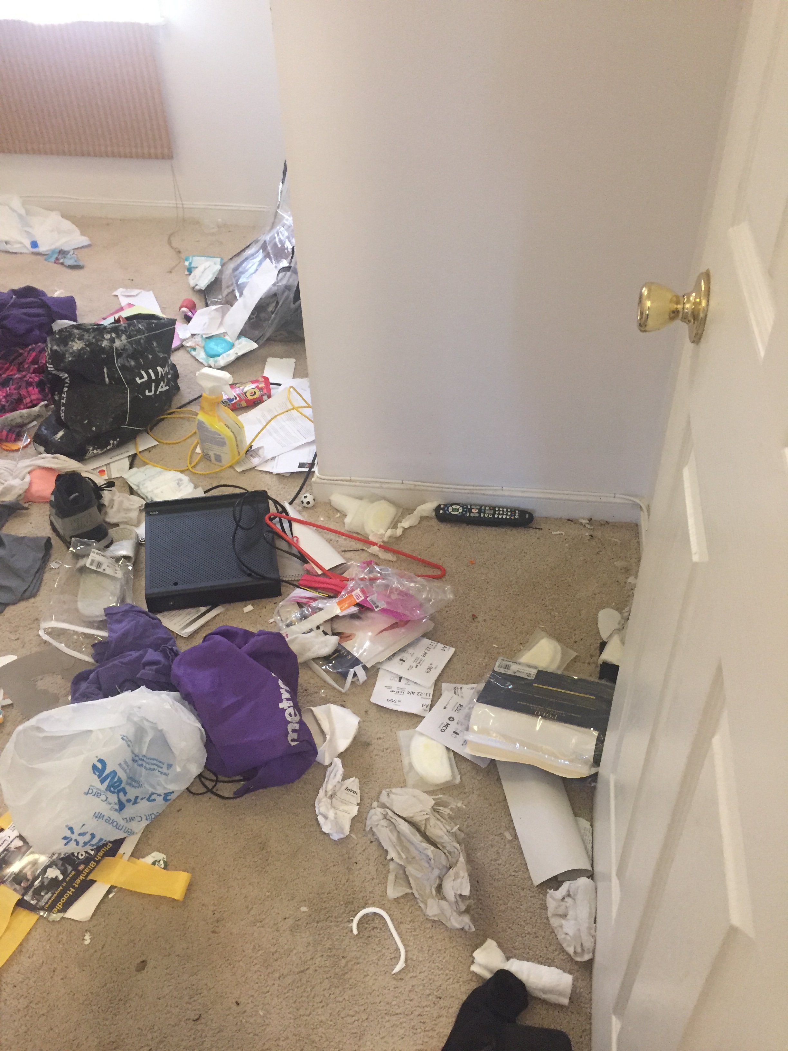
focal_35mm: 29
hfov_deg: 48.2
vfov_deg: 61.7
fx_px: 880
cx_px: 394
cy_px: 526
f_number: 2.2
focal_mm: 4.15
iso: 200
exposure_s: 1/30
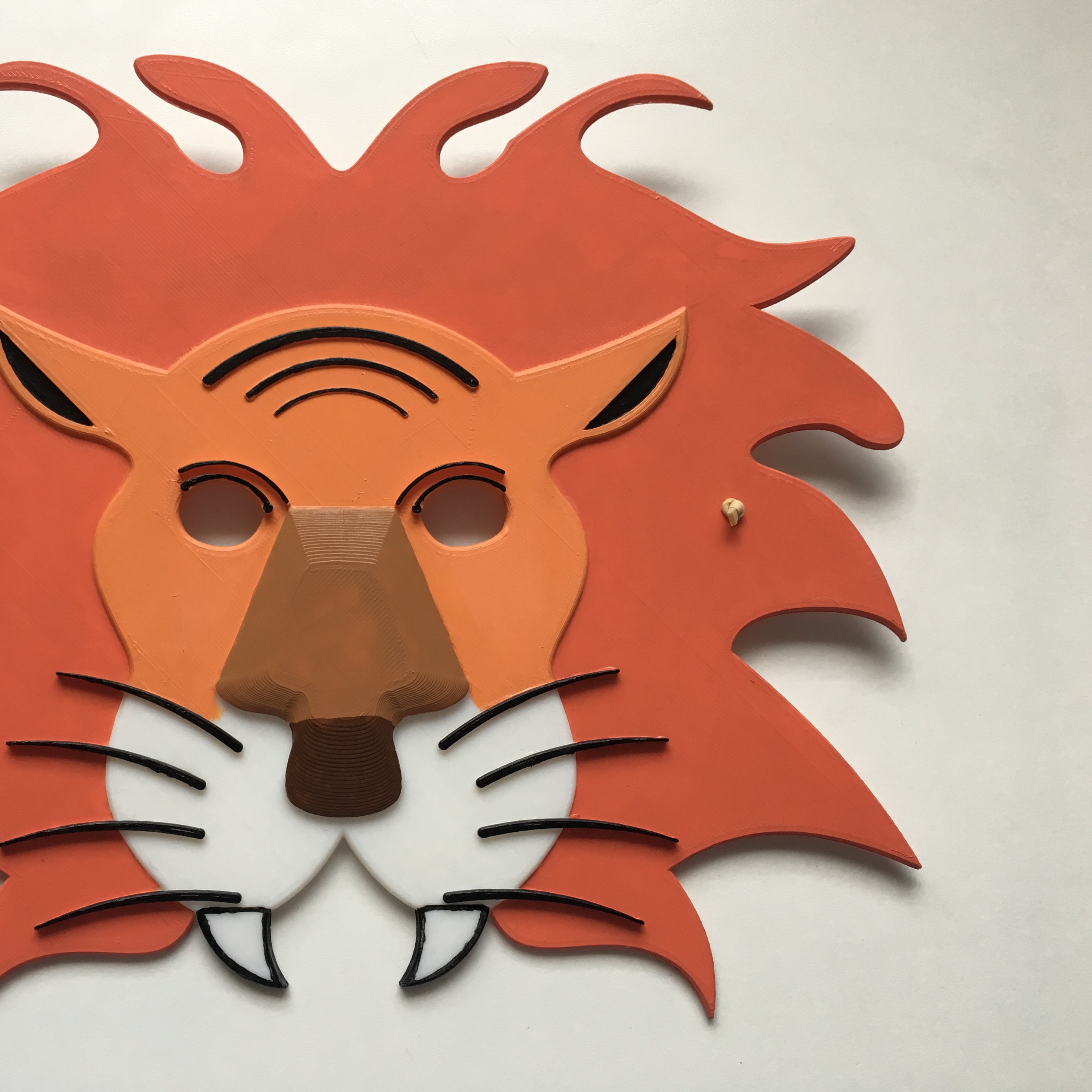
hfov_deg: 46.6
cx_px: 373
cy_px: 536
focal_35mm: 35
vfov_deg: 47.2
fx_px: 1249
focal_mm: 4.15
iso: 25
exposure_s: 1/33
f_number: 2.2
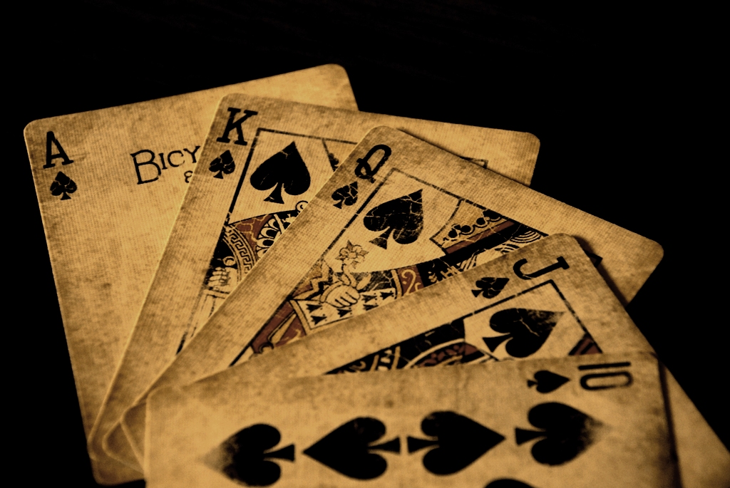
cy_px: 244
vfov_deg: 9.7
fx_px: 2892
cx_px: 365
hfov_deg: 14.4
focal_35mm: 142
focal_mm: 95
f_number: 5.6
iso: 500
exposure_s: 1/60
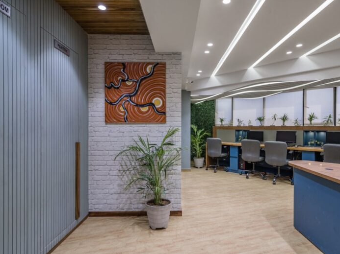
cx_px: 184
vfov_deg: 65.9
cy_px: 130
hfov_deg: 81.6
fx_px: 196
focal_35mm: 20
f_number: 8
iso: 100
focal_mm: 18
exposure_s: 1/5
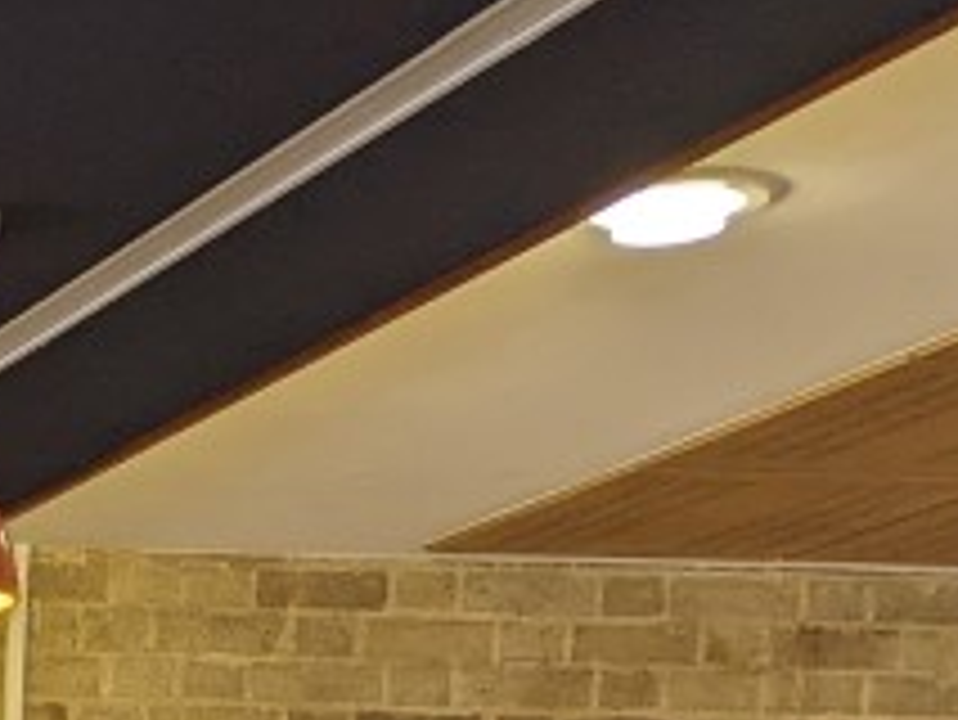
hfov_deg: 12.1
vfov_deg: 10.1
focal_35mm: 135
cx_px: -1259
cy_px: 1508
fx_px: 3738
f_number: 1.85
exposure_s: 1/62.3
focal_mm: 6.81
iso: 53
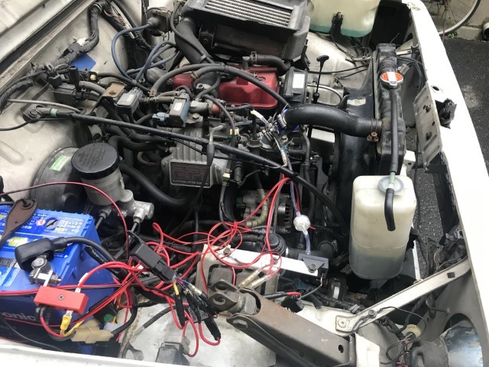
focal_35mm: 28
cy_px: 184
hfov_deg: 63.4
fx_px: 396
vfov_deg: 49.7
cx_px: 244
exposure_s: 1/30
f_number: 1.8
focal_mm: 3.99
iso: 20
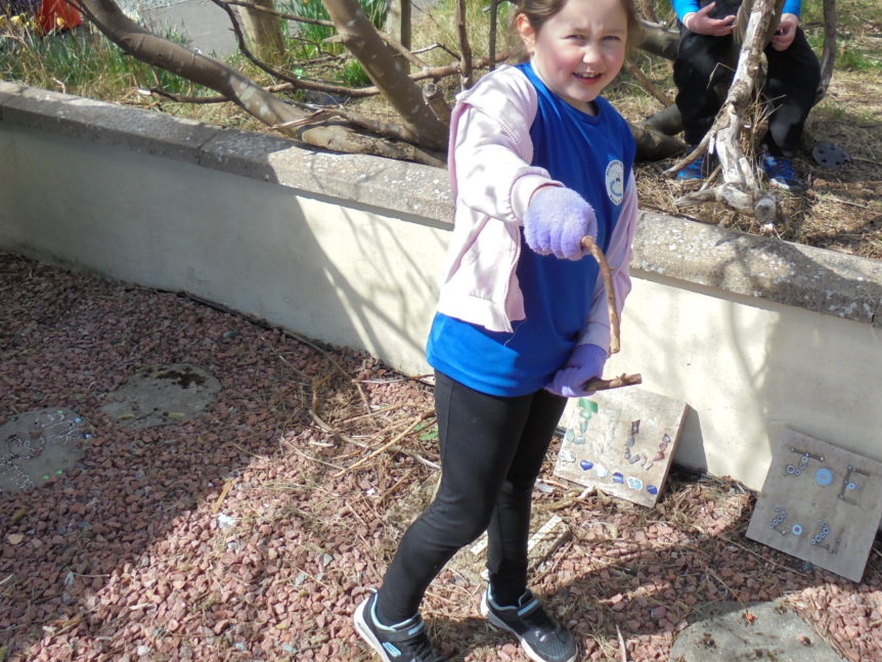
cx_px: 506
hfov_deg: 48.8
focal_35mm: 38
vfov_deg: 37.1
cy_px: 197
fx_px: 968
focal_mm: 4.6
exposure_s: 1/640
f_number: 3.5
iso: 100
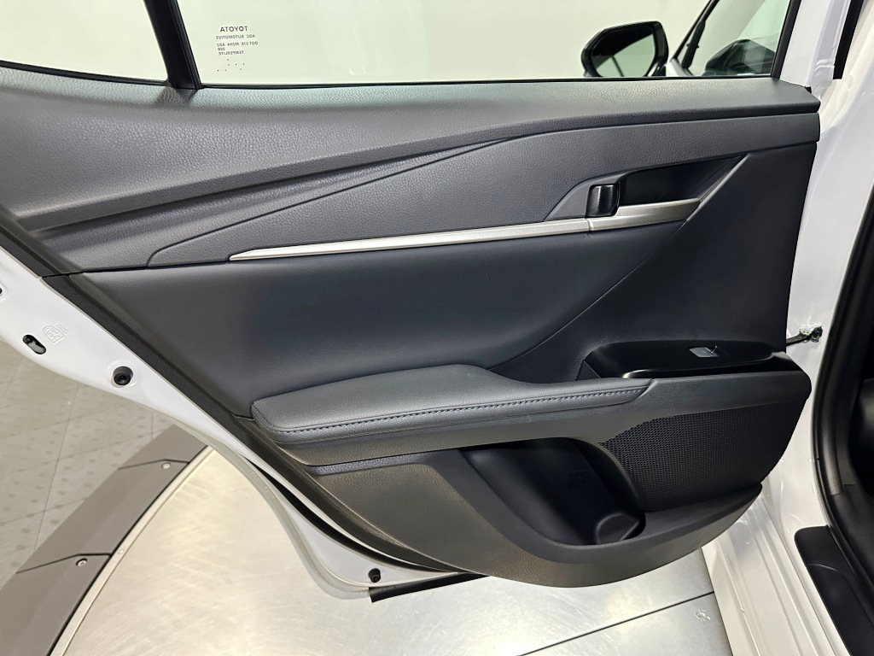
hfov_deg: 71.6
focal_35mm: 24
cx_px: 437
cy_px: 328
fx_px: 606
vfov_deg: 56.8
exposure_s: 1/60
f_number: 1.78
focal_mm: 6.86
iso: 640
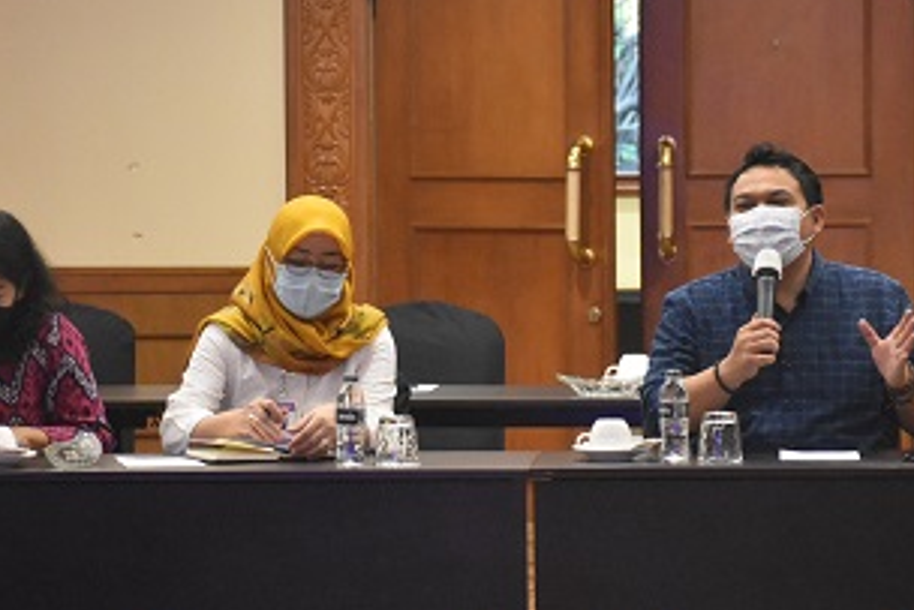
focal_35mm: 207
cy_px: 394
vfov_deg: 6.6
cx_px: 673
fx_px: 5258
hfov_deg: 9.9
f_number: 5
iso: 5600
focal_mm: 70
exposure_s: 1/60
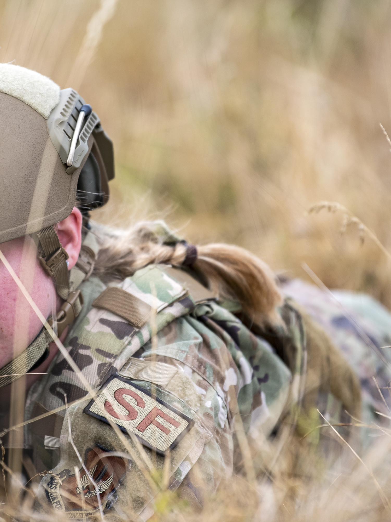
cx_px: 103
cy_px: 261
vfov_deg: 6.9
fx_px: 4352
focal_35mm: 289
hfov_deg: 5.1
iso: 200
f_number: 2.8
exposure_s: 1/3200
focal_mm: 200
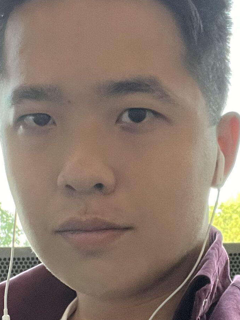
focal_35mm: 84
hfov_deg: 17.5
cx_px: 175
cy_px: 201
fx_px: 776
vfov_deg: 23.2
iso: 250
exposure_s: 1/60
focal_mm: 2.71
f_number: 2.2
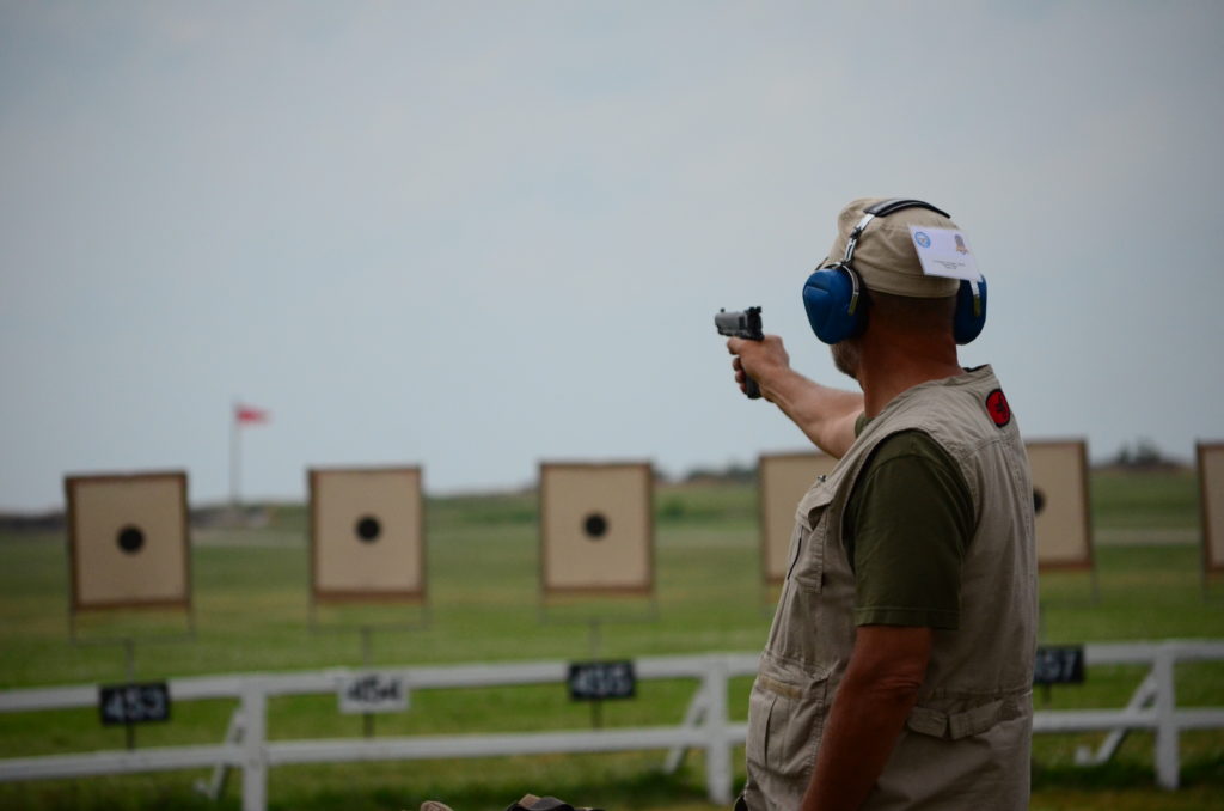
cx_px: 612
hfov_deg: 11.8
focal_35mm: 174
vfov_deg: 7.9
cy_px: 406
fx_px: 5903
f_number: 4.8
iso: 1250
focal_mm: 116
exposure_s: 1/2000
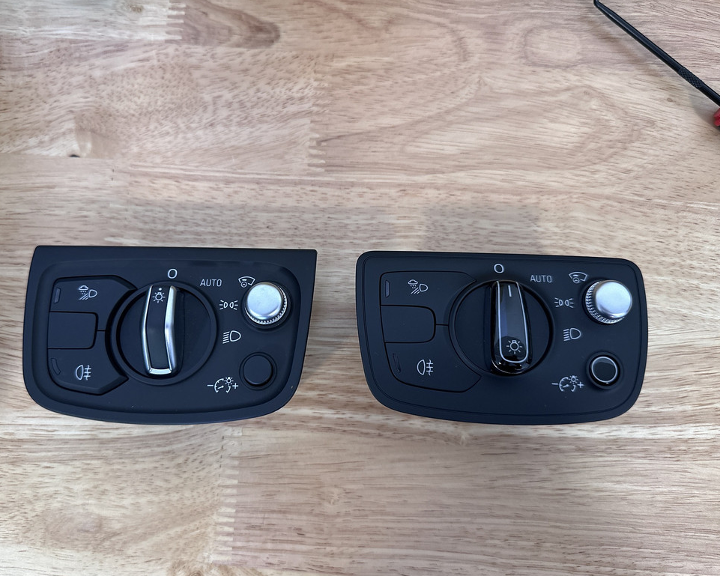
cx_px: 326
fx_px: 554
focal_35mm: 26
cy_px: 285
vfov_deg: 54.9
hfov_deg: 65.9
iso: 250
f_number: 1.78
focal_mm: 6.86
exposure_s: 1/60
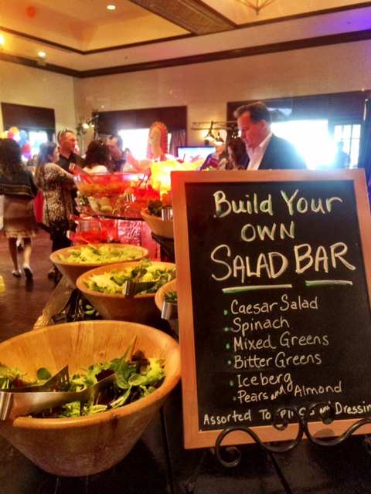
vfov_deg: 61.7
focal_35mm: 29
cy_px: 247
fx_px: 414
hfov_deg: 48.2
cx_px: 186
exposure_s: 1/30
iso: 250
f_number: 2.2
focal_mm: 4.15
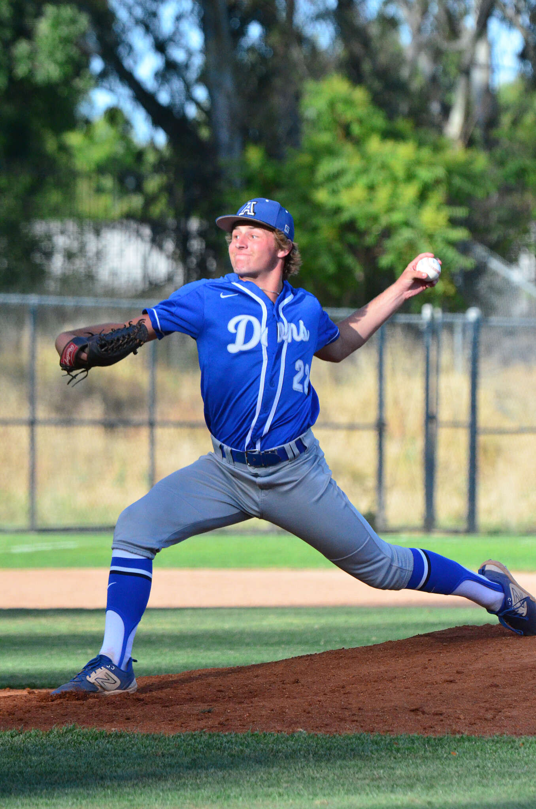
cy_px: 404
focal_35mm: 360
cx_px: 268
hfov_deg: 3.8
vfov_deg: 5.7
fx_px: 8078
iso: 3200
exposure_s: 1/5000
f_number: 7.1
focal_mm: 240
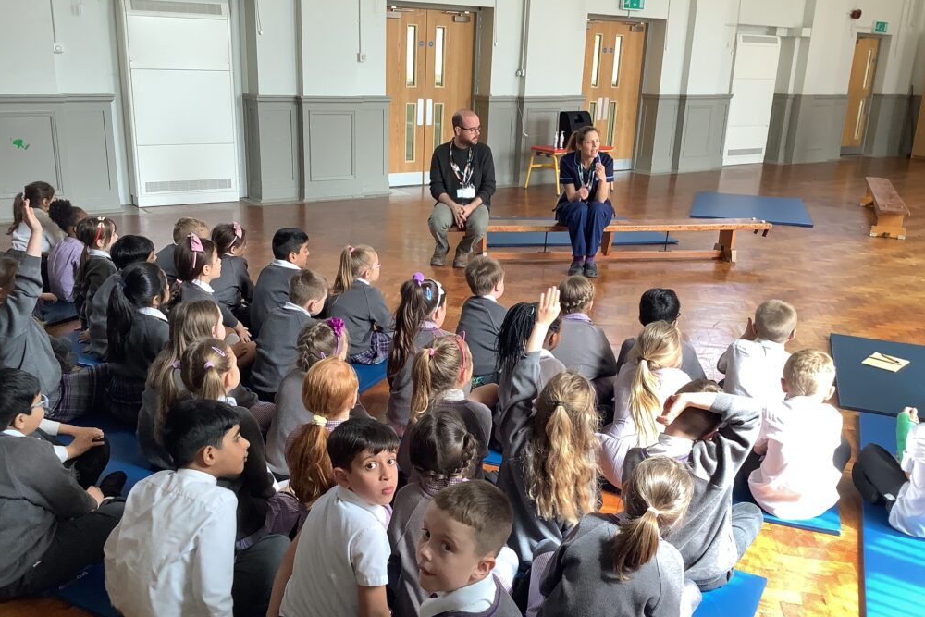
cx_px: 456
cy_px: 336
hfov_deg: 57.2
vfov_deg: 39.9
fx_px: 848
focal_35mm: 33
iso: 80
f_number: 2.4
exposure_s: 1/50
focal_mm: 3.3
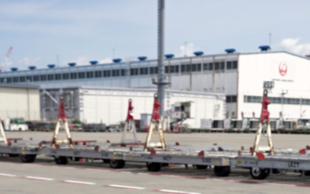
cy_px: 274
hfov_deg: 23.8
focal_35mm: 87
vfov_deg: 14.2
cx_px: 175
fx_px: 735
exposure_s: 1/4000
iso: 100
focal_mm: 29
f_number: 2.8
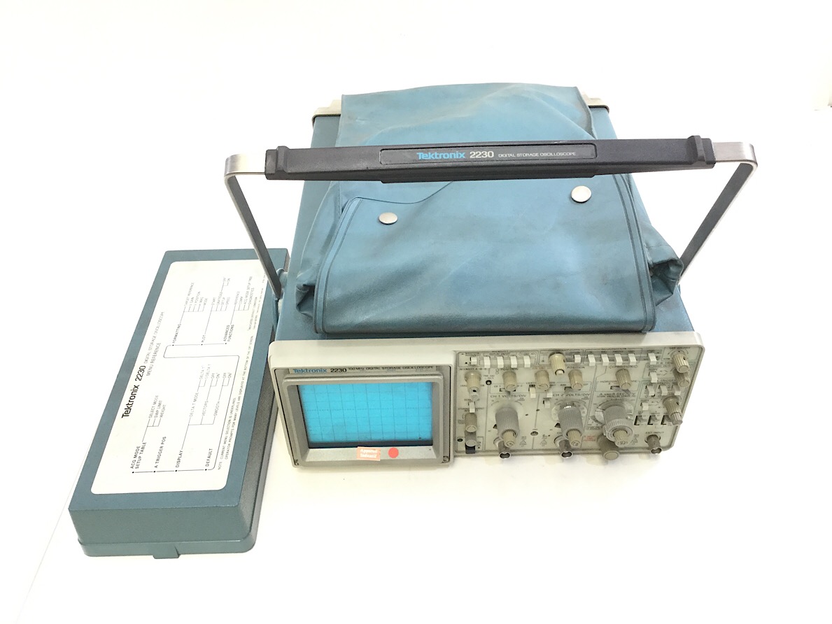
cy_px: 312
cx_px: 416
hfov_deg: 58.3
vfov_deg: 45.4
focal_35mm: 31
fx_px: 745
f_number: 2.4
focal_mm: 3.3
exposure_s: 1/33
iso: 40
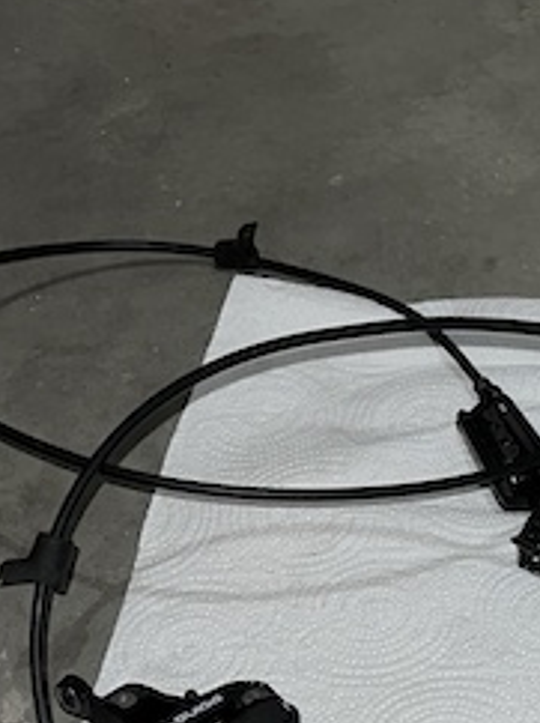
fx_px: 1792
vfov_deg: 21.9
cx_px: 791
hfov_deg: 15.8
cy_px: 723
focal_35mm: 86
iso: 50
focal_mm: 5.7
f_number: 1.5
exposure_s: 1/20
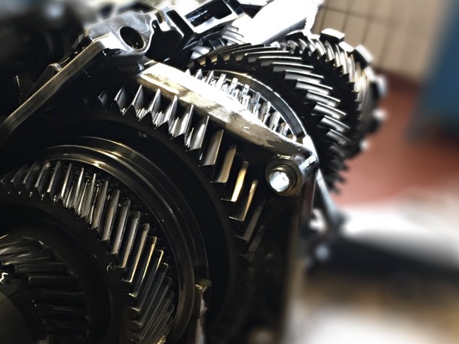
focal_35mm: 61
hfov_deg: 31.0
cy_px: 242
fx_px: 808
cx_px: 96
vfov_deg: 23.8
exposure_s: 1/33
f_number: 2.2
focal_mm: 4.15
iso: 125
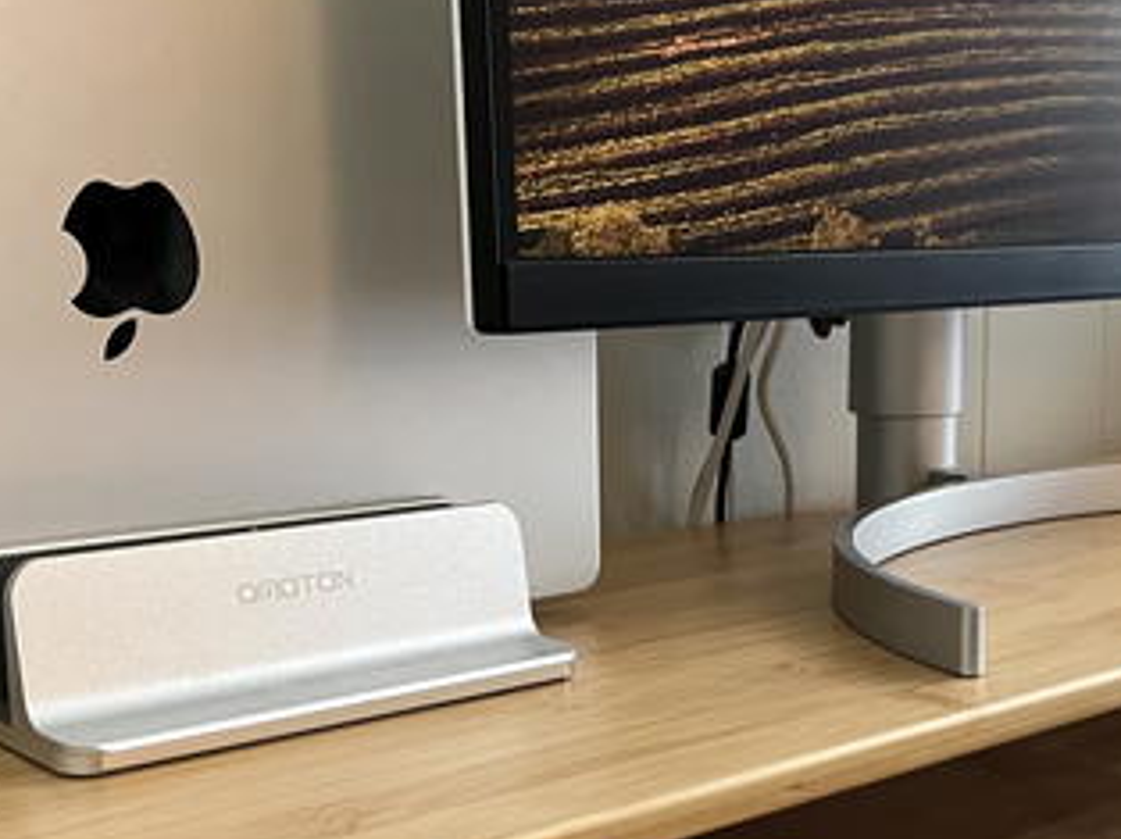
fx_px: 1877
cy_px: 516
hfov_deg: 33.2
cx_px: 650
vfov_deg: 25.1
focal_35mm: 58
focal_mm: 5.1
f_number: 1.6
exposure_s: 1/60
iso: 500
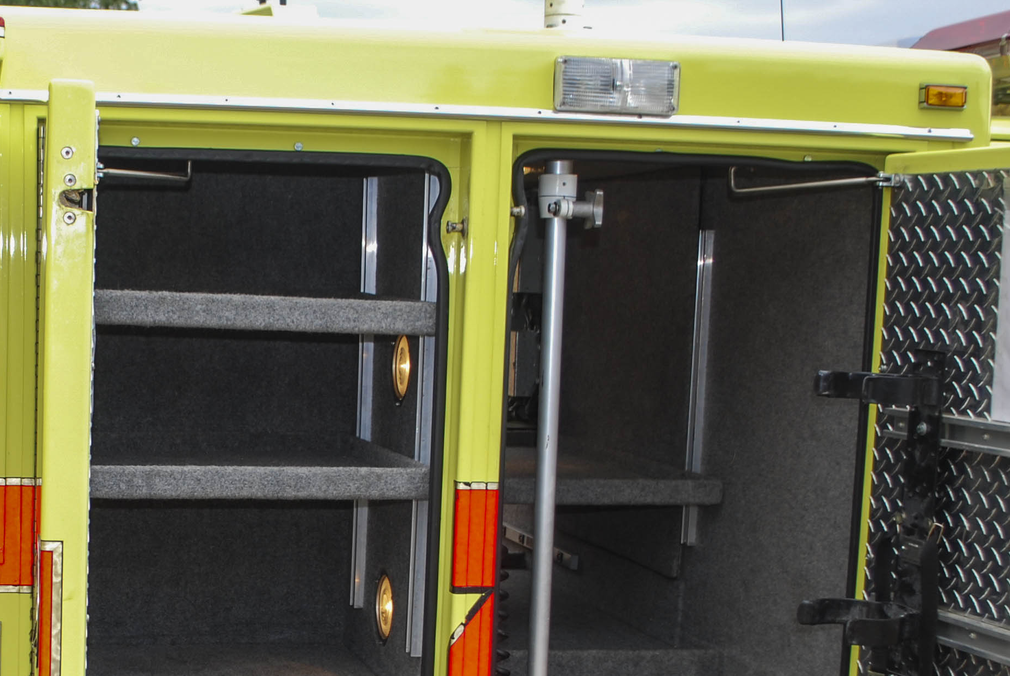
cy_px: 468
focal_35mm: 63
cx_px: 99
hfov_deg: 30.4
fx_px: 1769
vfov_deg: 21.5
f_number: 3.8
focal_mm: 20
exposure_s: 1/160
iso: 100
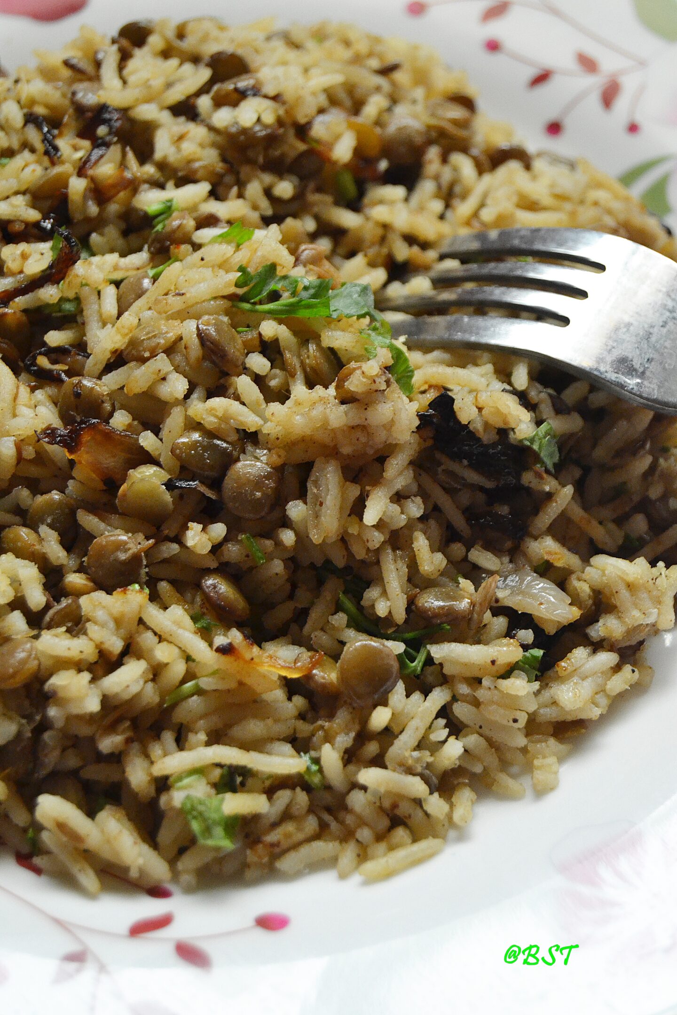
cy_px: 508
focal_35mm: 82
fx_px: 2327
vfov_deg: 24.6
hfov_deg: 16.6
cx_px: 338
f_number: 5.6
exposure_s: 1/60
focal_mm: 55
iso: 1600
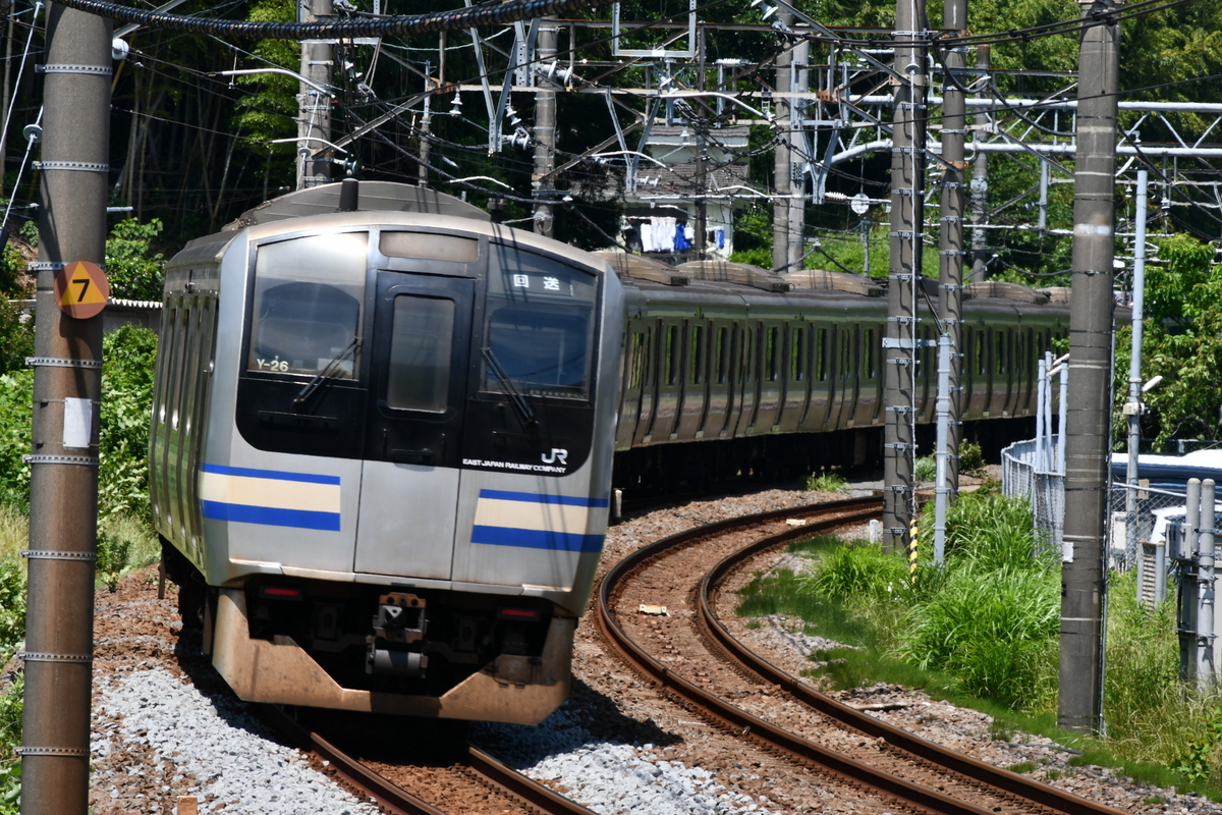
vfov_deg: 4.2
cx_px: 611
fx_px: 11201
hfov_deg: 6.2
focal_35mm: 330
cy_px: 408
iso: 160
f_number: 18
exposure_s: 1/125
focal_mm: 220
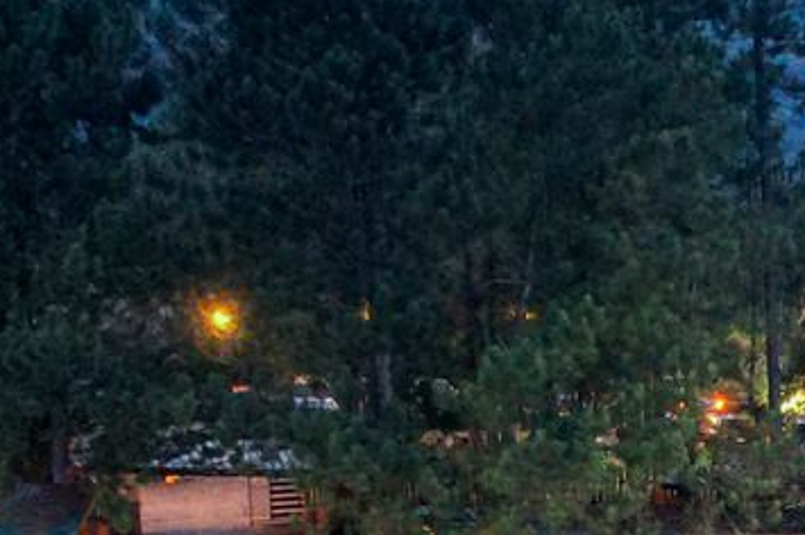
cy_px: 815
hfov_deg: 16.3
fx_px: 2770
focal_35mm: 124
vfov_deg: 10.6
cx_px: 746
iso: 820
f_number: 2.8
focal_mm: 8.38
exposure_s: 1/8
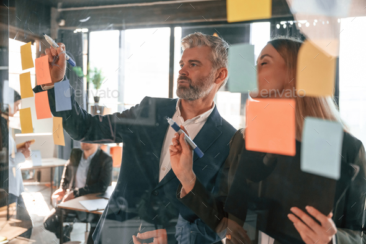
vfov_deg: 38.9
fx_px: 346
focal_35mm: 34
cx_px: 183
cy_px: 122
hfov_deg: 55.8
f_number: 2.8
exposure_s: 1/800
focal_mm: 34
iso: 2000
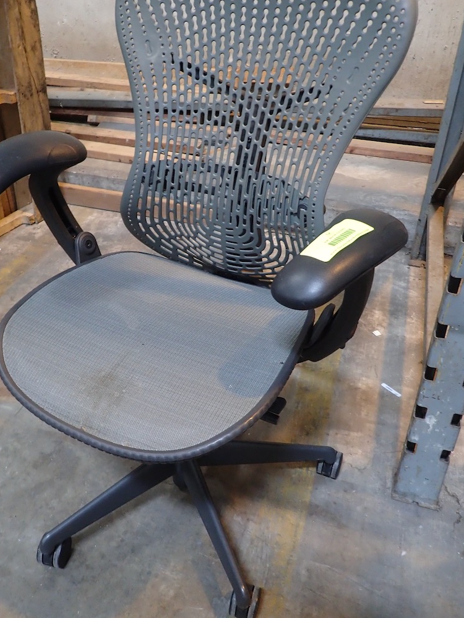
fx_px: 572
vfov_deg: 56.7
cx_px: 199
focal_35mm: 32
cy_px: 282
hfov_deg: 44.0
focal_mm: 4.5
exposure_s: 1/30
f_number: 2
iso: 400
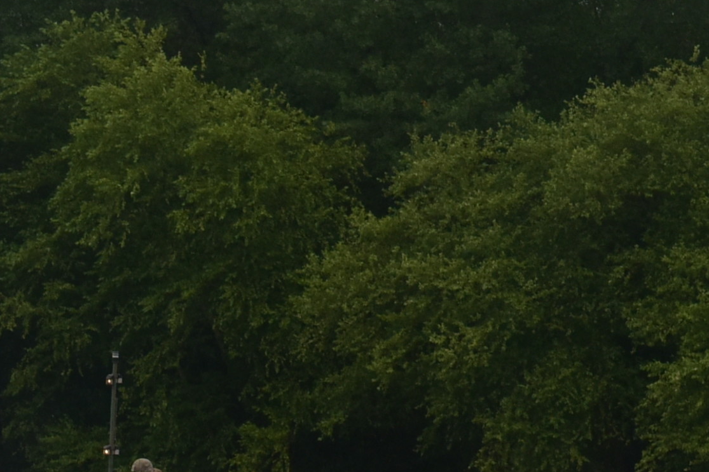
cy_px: 611
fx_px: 11696
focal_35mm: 594
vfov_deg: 2.3
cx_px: 574
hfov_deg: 3.5
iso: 320
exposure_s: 1/320
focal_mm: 120
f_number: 10
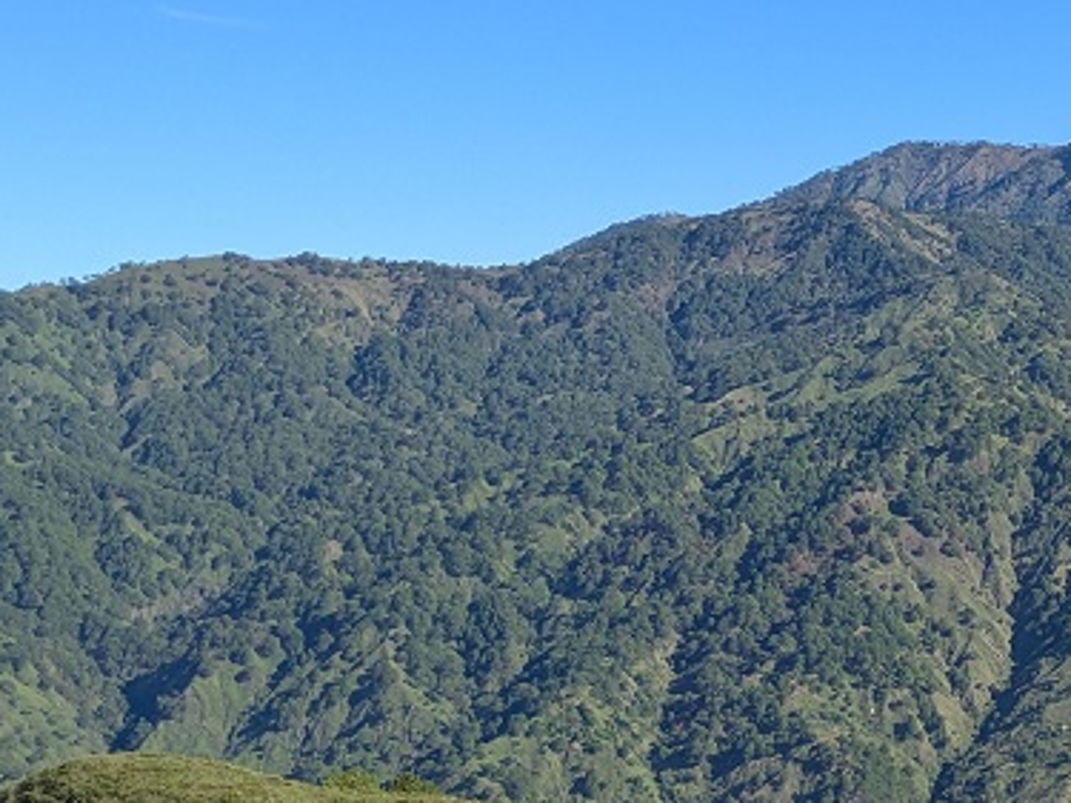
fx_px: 2227
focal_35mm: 72
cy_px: 223
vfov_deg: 20.3
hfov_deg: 25.5
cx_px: 1105
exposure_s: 1/2597
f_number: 1.73
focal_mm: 4.38
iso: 61
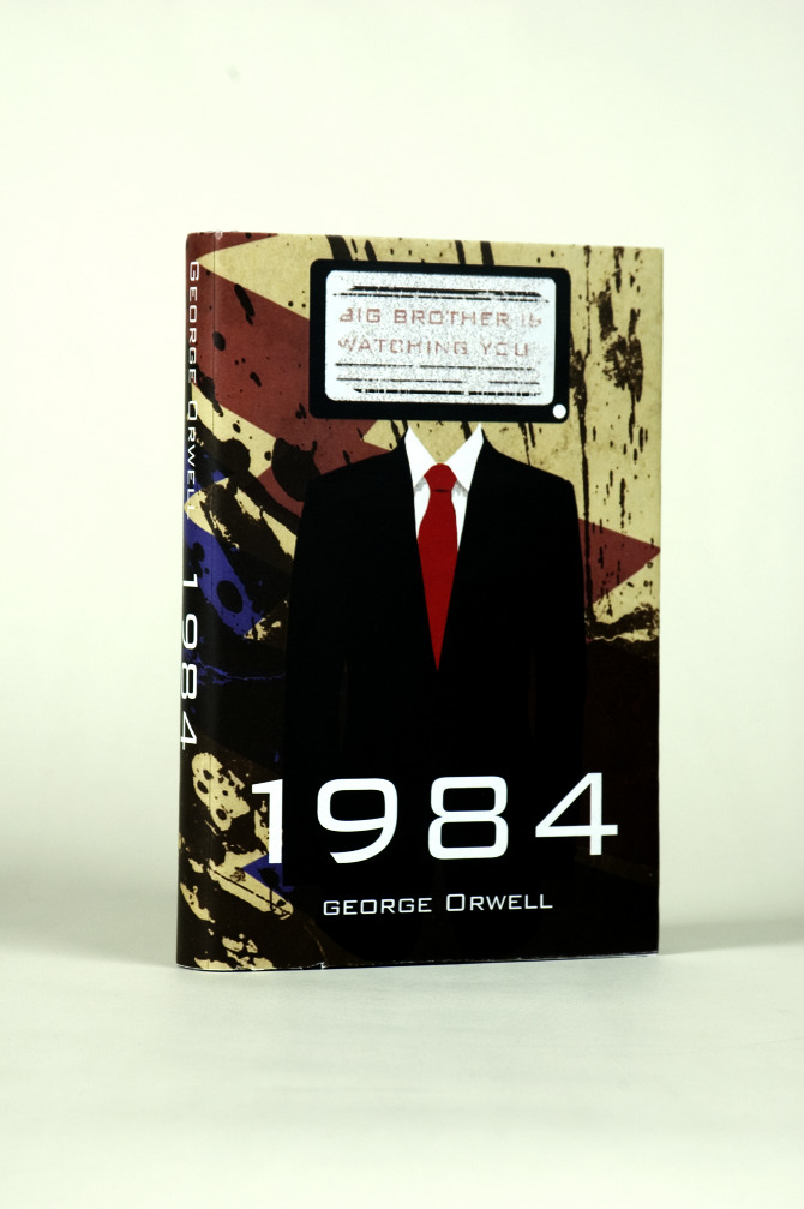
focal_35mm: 120
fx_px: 4025
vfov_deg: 17.1
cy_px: 604
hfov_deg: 11.4
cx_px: 402
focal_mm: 80
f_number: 9
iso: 200
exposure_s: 1/4
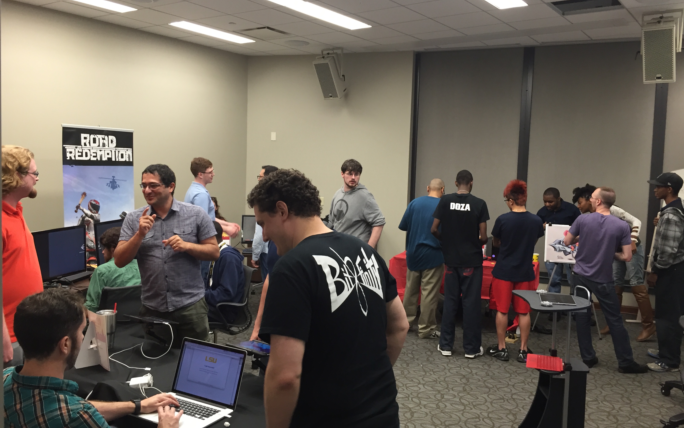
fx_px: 578
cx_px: 339
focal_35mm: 31
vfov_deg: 40.6
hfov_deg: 61.2
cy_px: 205
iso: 80
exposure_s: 1/30
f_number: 2.2
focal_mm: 4.15
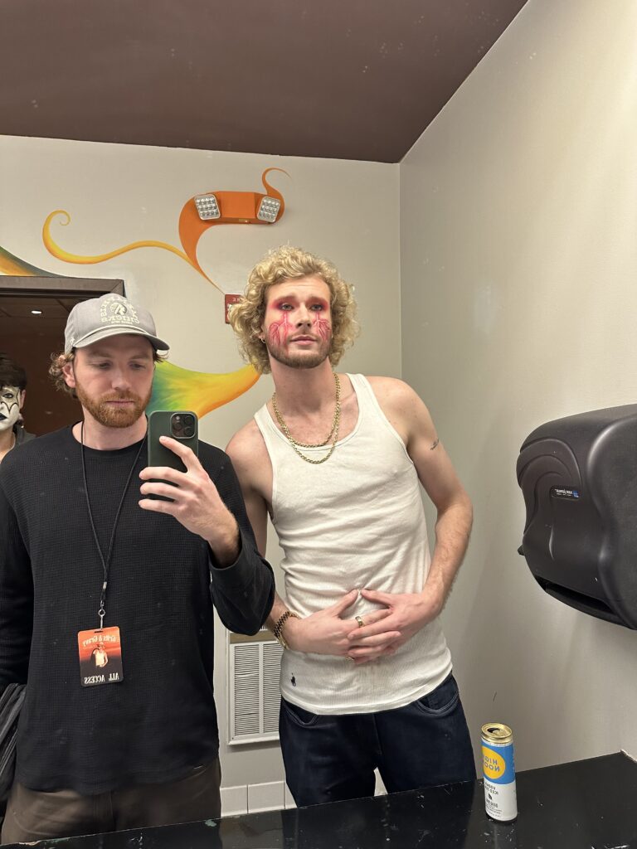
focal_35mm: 24
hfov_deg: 56.8
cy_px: 424
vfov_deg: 71.6
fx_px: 589
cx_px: 318
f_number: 1.78
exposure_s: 1/60
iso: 250
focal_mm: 6.86
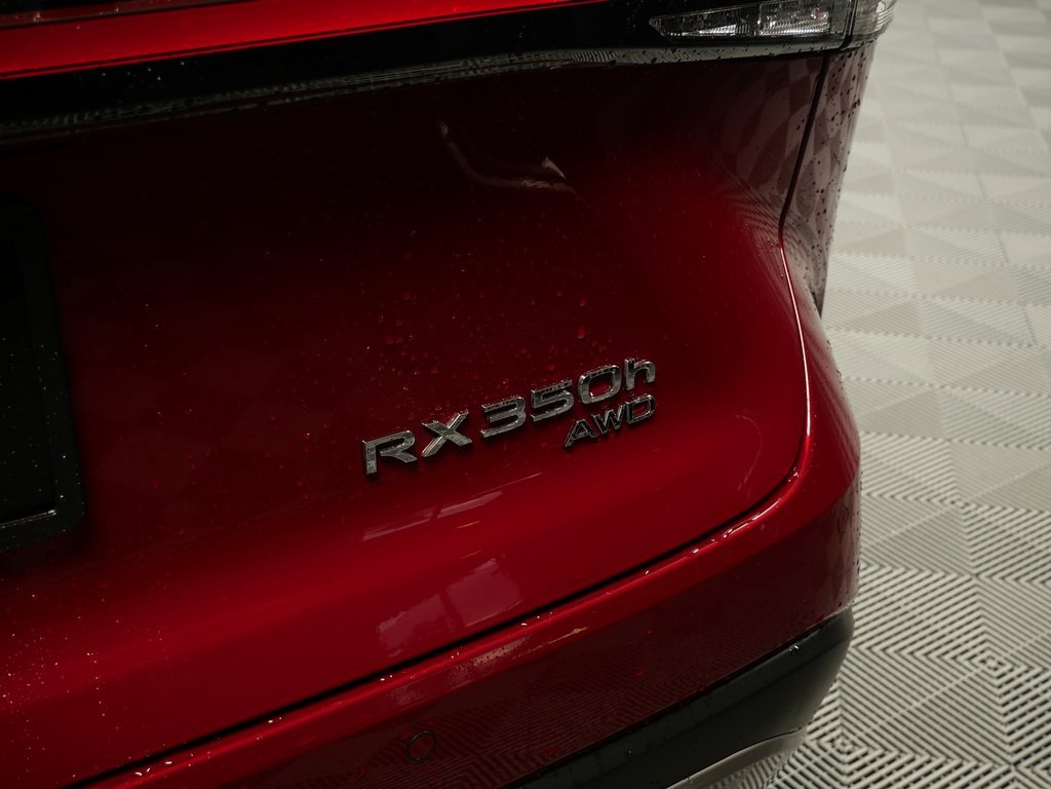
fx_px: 1336
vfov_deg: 32.9
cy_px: 394
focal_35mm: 44
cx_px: 526
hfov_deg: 42.9
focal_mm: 22
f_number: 5
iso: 250
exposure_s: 1/100
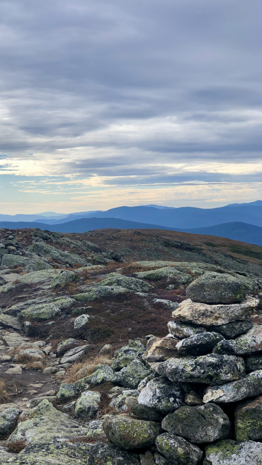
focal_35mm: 63
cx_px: 91
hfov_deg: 19.1
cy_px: 235
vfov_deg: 33.3
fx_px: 778
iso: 20
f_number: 2.8
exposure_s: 1/842
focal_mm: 6.6
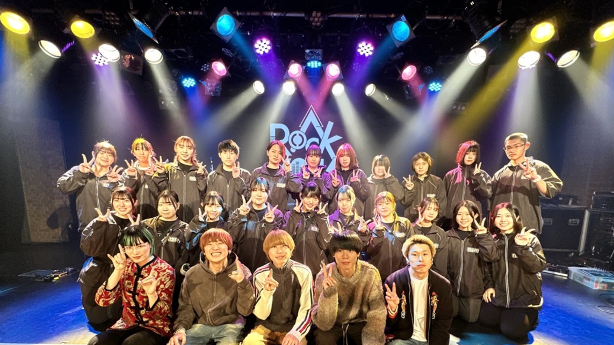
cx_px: 309
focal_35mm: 16
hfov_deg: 99.4
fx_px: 260
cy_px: 223
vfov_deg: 65.7
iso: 160
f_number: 2.2
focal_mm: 2.22
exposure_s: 1/120
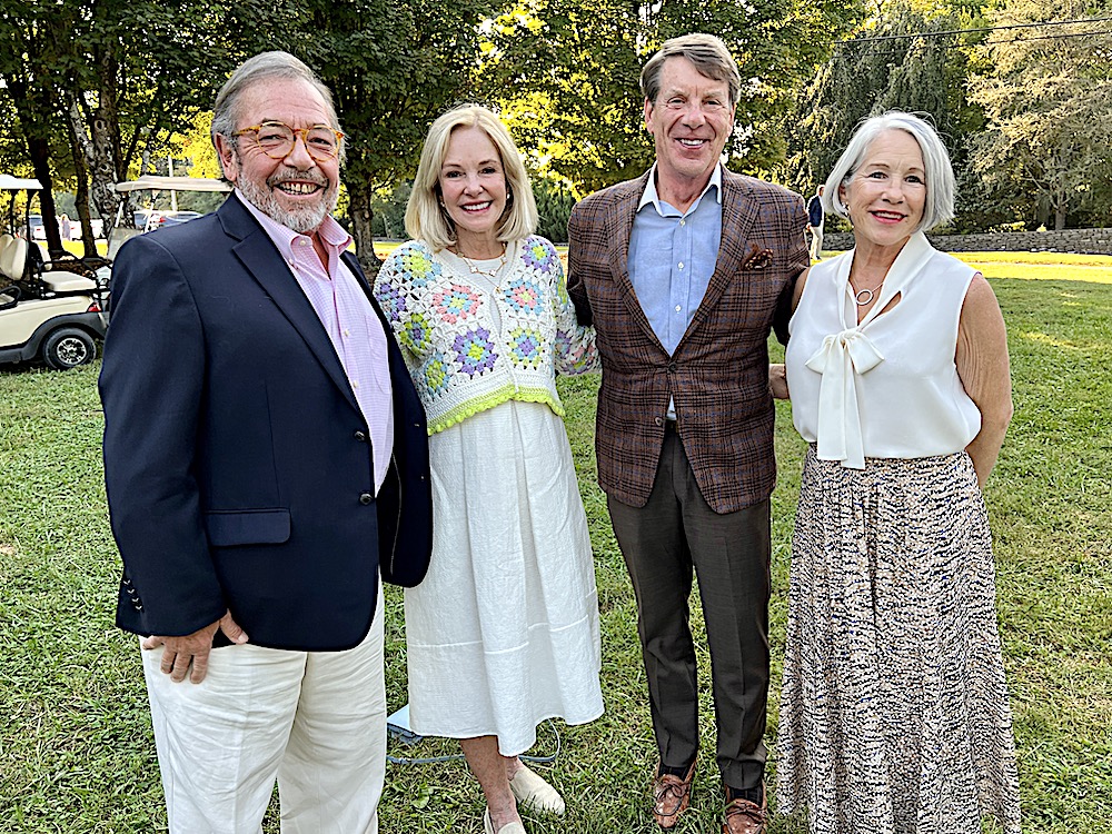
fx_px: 835
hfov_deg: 67.3
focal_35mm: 26
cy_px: 417
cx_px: 556
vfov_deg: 53.1
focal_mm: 5.7
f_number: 1.5
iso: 40
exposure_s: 1/287
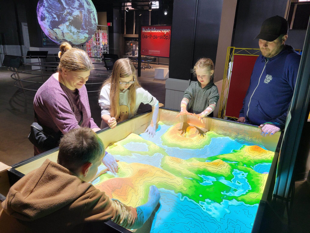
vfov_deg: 53.1
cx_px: 155
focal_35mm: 26
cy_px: 116
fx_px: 233
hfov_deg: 67.3
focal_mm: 5.4
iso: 160
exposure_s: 1/40
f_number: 1.8
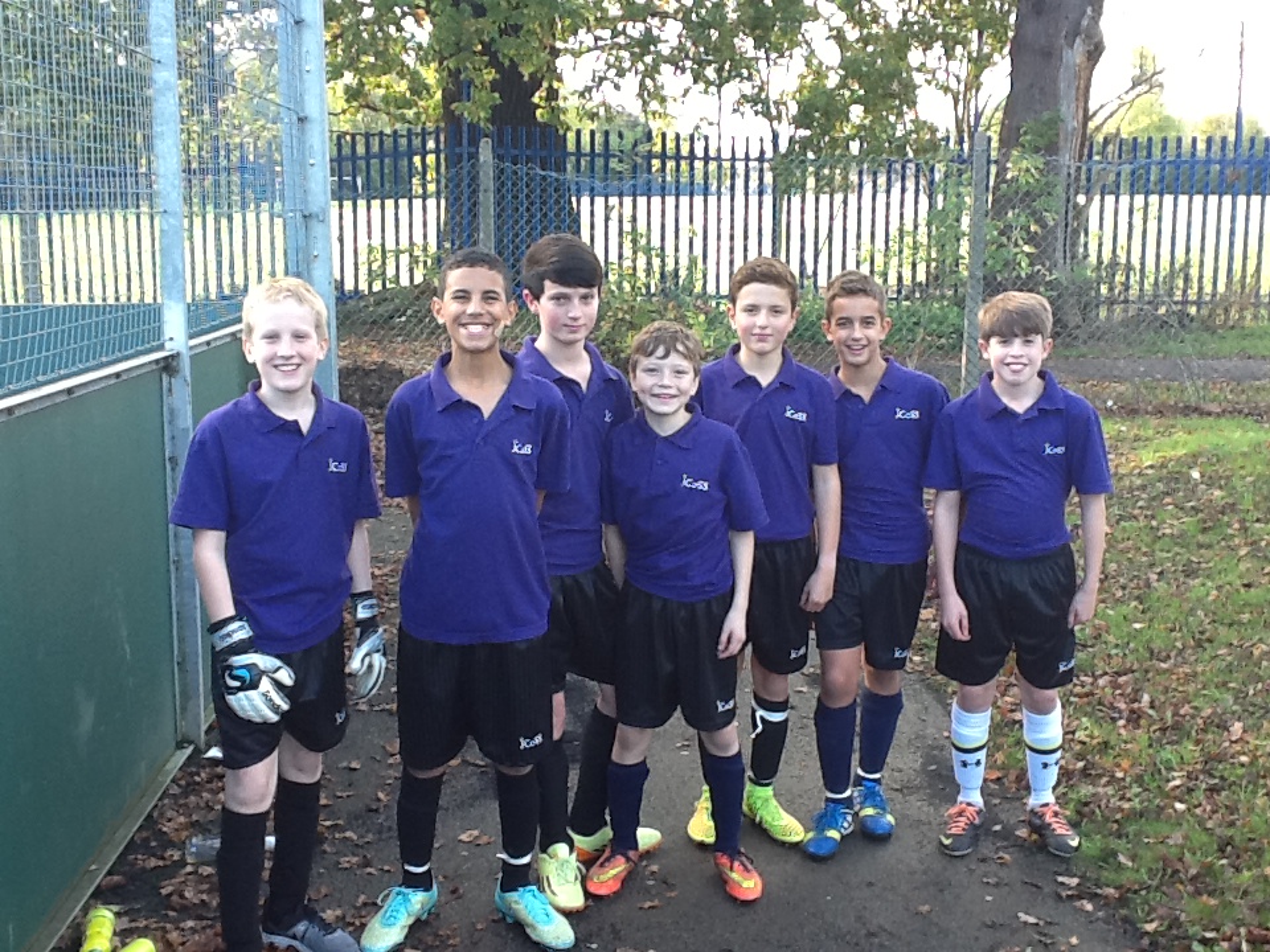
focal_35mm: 32
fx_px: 1174
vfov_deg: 44.2
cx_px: 635
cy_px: 476
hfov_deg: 56.8
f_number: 2.4
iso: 80
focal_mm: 2.03
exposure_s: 1/60
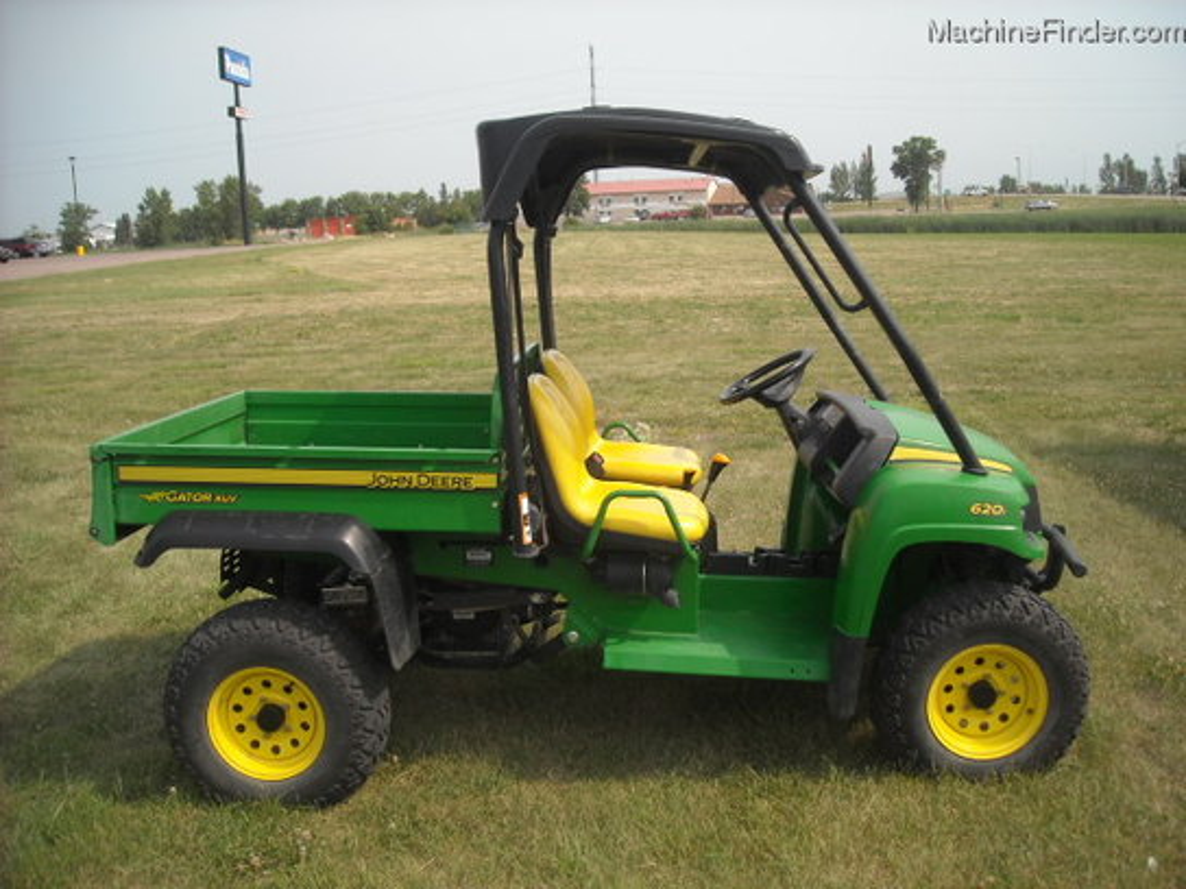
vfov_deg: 40.7
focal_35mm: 35
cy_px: 444
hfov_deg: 52.6
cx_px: 593
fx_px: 1199
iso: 64
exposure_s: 1/239
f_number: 5.6
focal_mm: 5.7
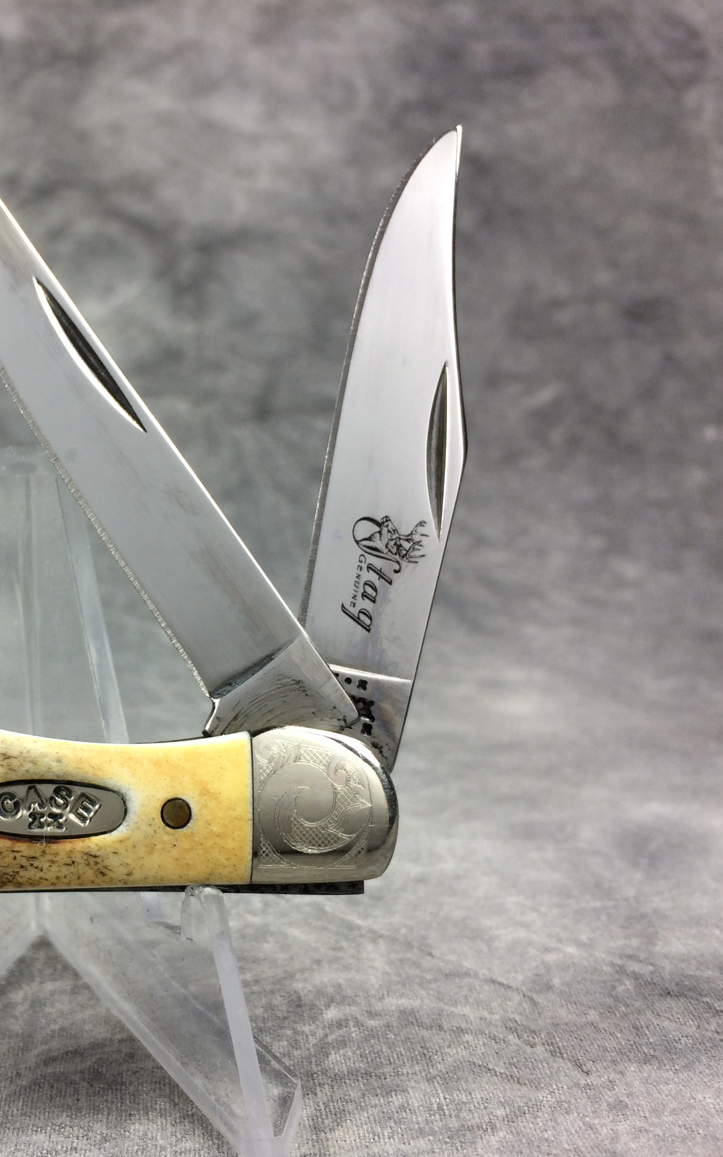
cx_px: 61
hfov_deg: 29.2
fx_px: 1324
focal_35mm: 42
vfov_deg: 47.2
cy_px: 587
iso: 32
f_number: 2.2
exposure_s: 1/120
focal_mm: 4.15
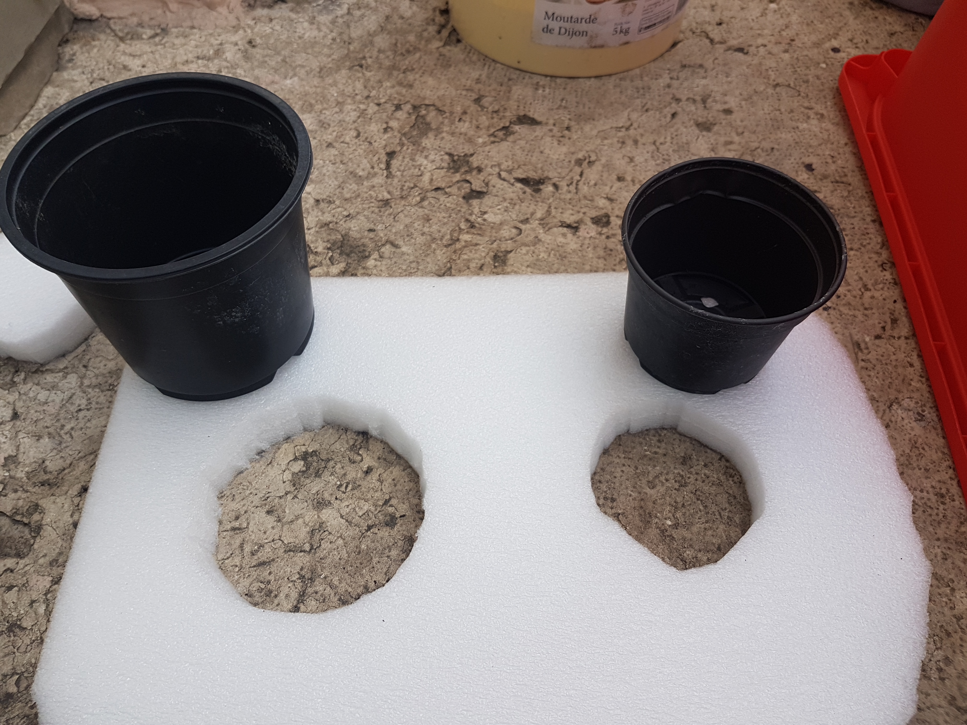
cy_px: 362
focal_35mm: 26
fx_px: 726
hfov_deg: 67.3
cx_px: 484
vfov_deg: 53.1
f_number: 1.7
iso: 40
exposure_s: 1/401
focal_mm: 4.2
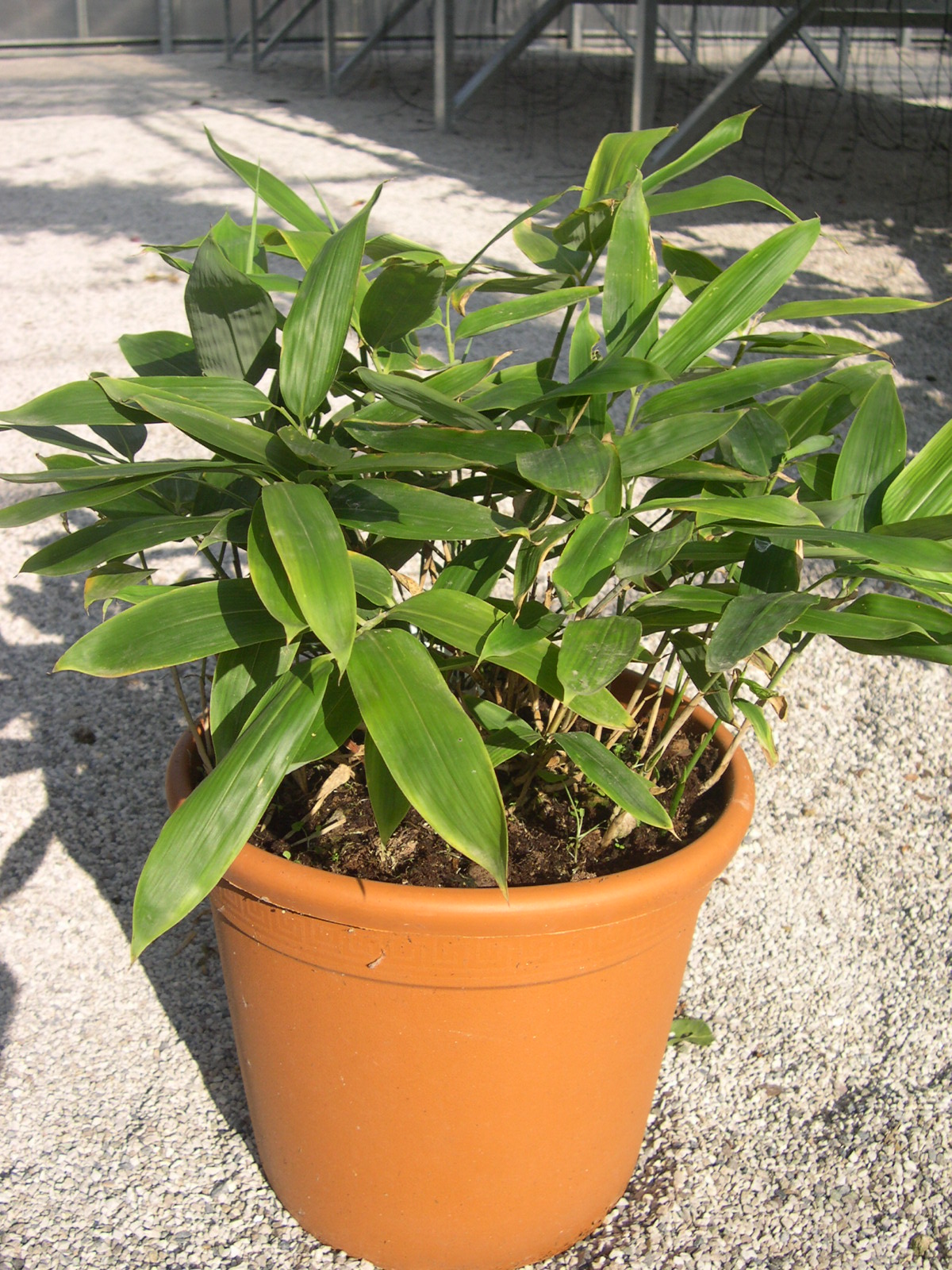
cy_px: 635
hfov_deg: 37.7
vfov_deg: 49.0
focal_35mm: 38
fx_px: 1393
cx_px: 476
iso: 100
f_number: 2.8
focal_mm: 8
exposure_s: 1/535
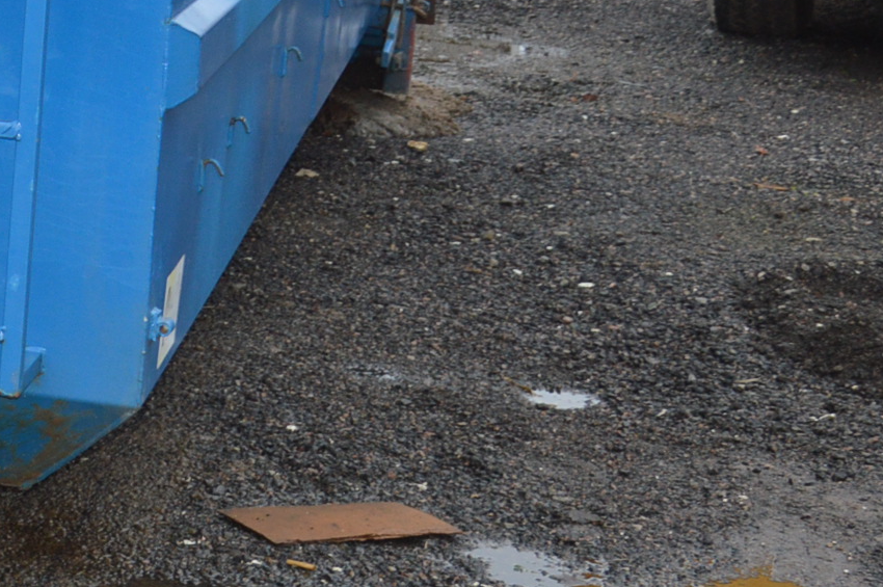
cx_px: -411
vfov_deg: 9.7
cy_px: -232
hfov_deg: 14.0
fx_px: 3382
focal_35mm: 138
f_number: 4
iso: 280
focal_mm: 26
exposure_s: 1/125
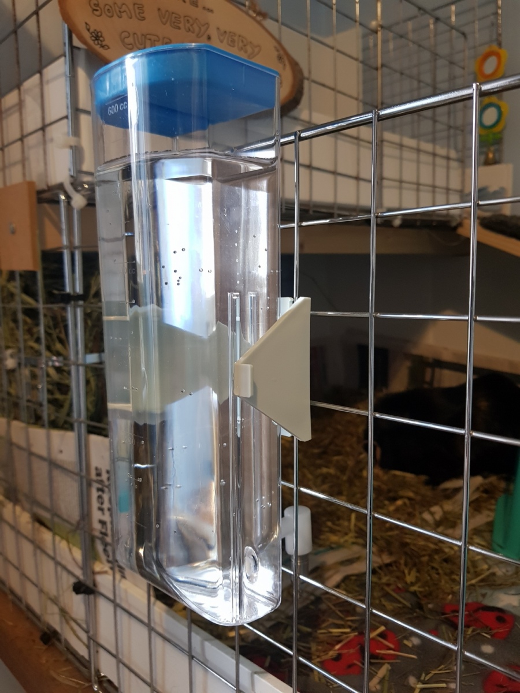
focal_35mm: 26
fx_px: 521
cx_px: 260
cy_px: 346
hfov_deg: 53.1
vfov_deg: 67.3
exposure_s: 1/33
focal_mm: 4.2
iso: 250
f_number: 1.7
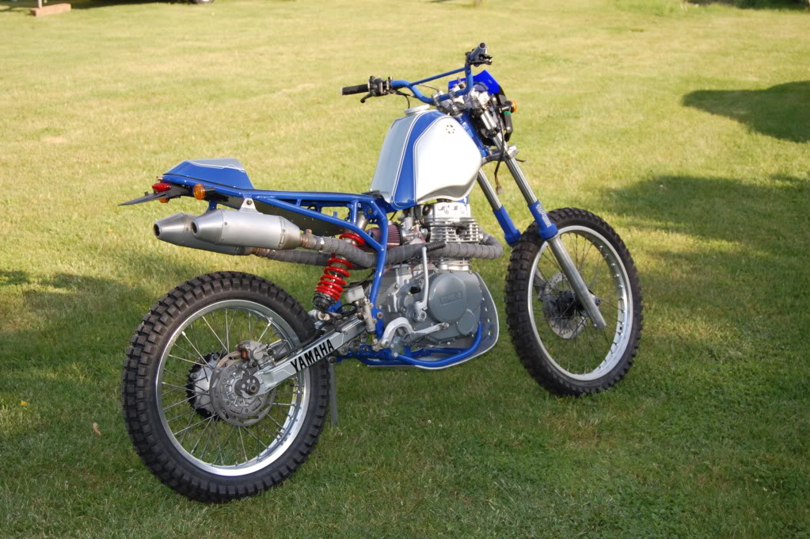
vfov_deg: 23.7
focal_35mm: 57
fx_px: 1281
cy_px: 270
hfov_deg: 35.1
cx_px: 405
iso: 360
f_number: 5.6
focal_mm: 38
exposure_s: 1/500
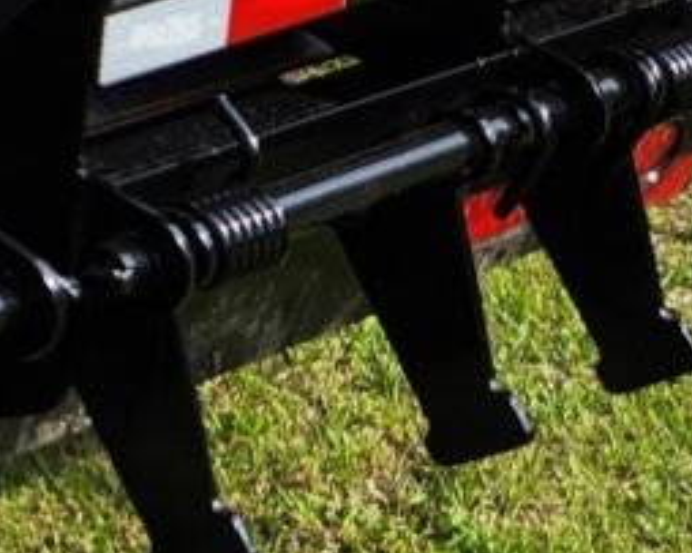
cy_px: -444
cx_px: -1488
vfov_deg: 8.2
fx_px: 3706
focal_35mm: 181
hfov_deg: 8.6
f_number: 1.8
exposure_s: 1/1090
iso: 20
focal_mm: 5.4
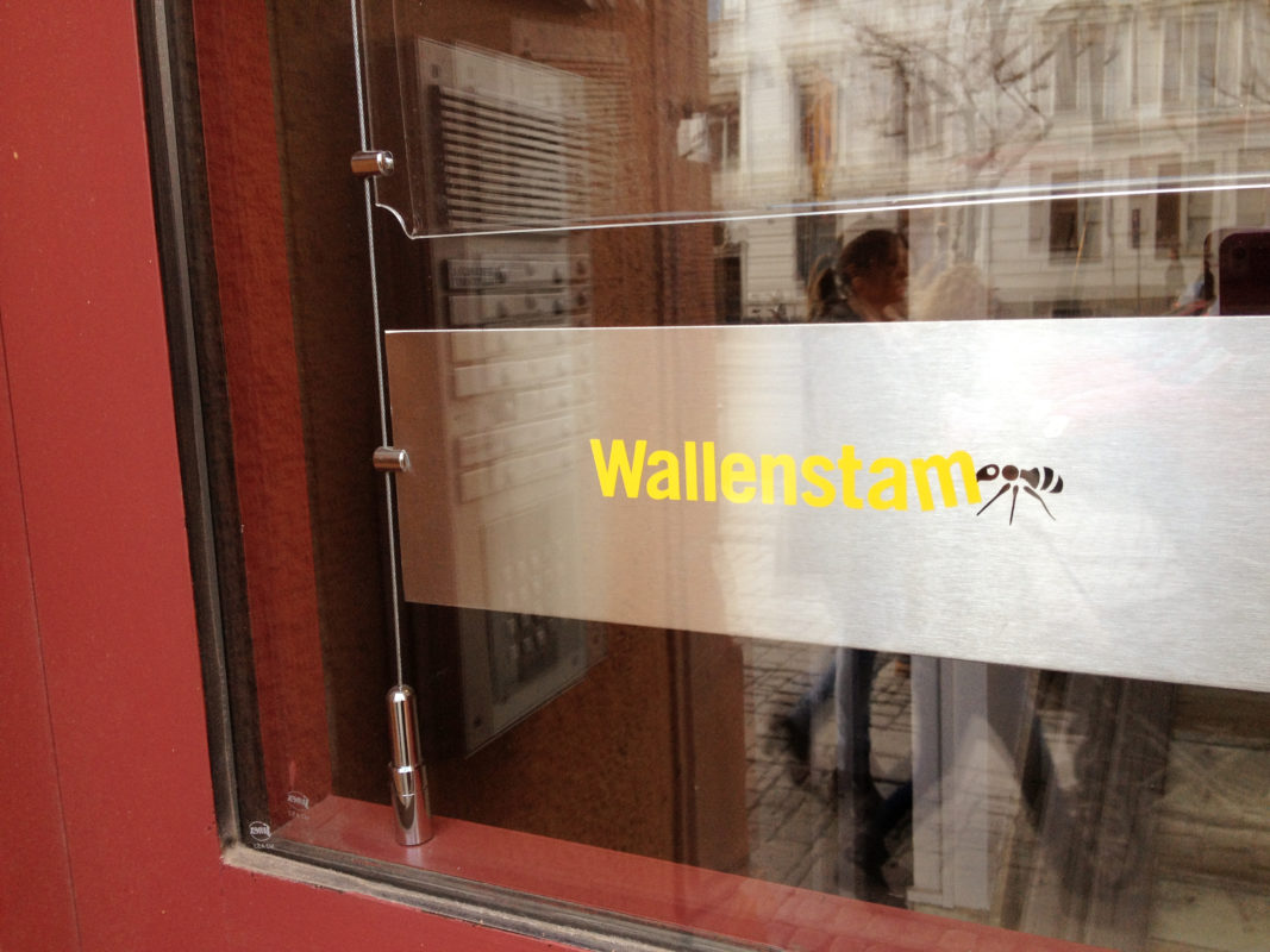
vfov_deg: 40.7
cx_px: 635
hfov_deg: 52.6
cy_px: 476
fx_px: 1284
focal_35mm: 35
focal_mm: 4.28
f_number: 2.4
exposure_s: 1/120
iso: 64
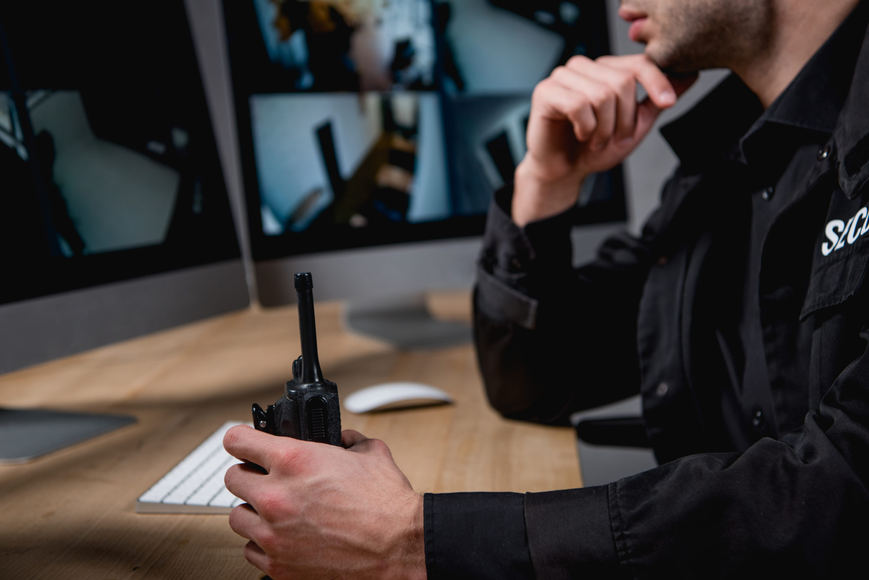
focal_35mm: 58
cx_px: 434
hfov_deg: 34.5
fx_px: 1401
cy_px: 290
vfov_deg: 23.4
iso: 200
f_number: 4
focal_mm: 58
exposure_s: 1/200
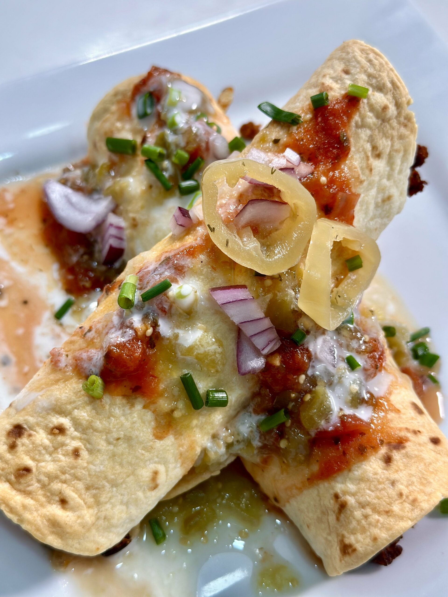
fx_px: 828
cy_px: 298
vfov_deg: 39.7
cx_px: 224
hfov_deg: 30.3
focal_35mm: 48
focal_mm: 6.86
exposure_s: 1/172
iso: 64
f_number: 1.78
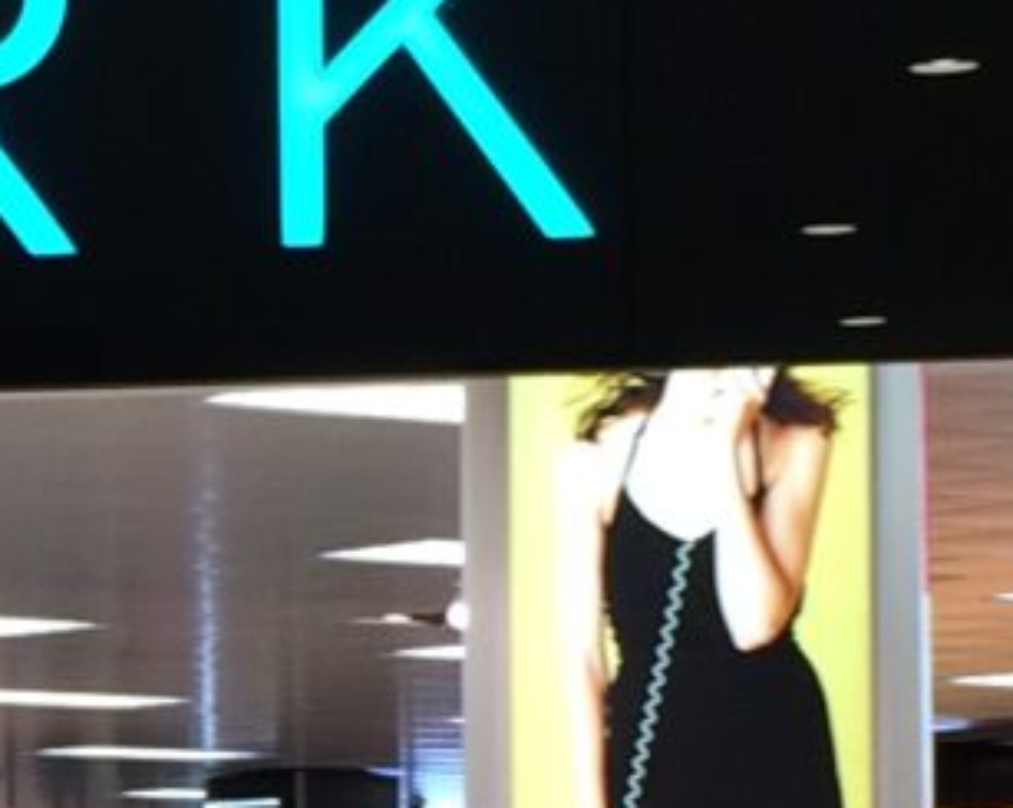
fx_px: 5661
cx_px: -591
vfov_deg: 8.1
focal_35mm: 189
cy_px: 851
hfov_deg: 9.9
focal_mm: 4.15
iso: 50
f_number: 2.2
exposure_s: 1/60
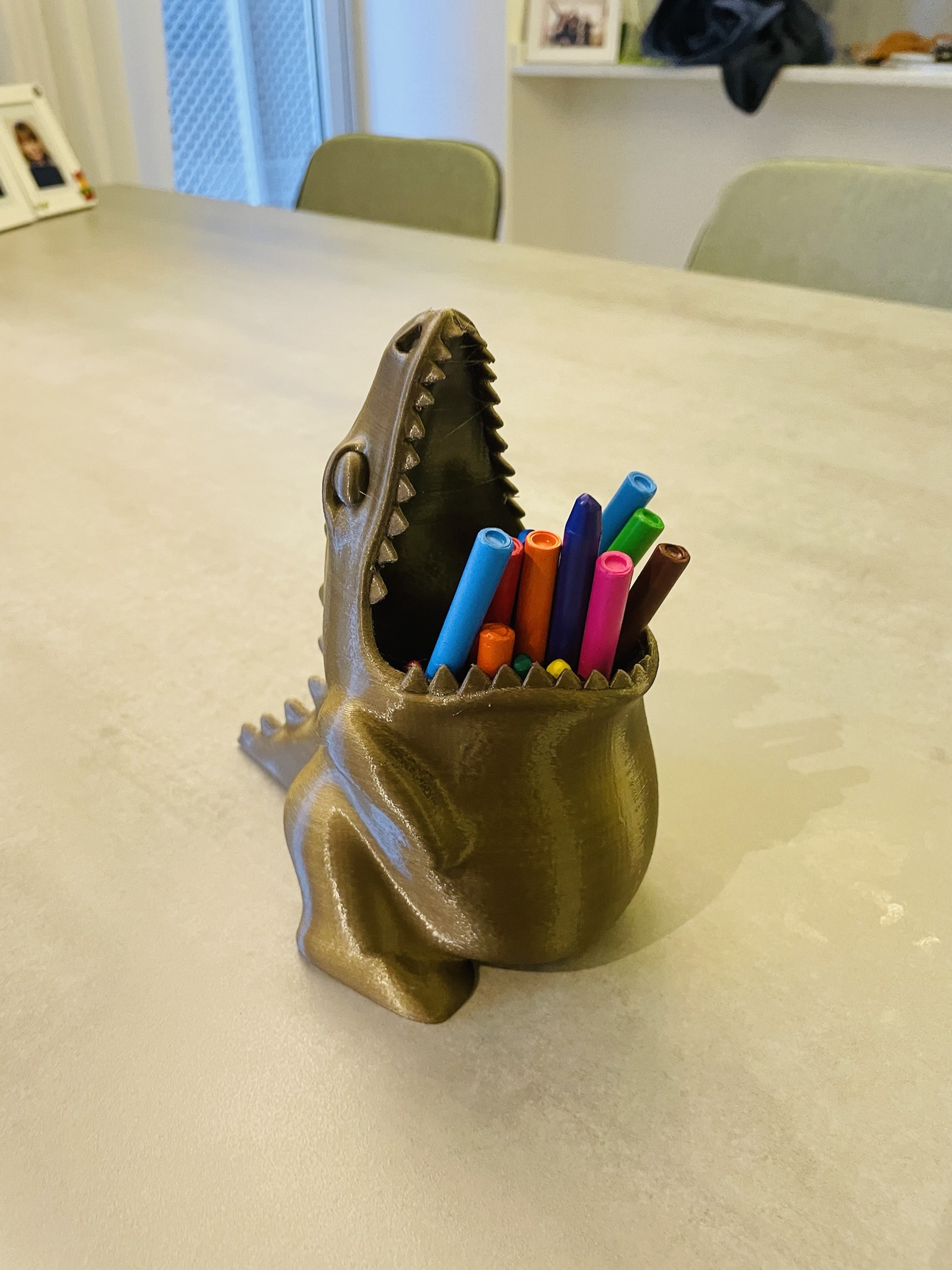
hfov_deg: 53.1
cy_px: 635
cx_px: 476
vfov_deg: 67.3
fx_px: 953
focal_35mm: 26
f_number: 1.6
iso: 200
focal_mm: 4.2
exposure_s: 1/50
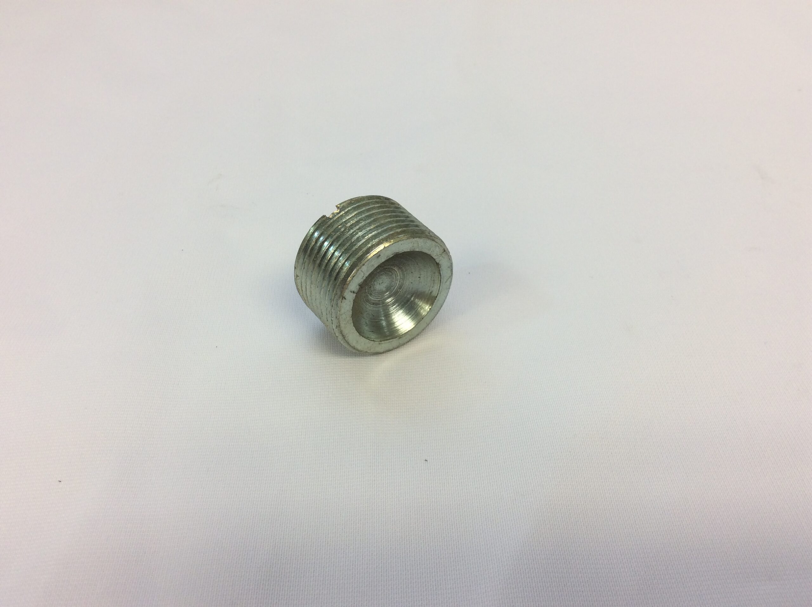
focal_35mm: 32
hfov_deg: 56.9
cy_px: 304
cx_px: 406
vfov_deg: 44.1
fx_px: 750
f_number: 2.4
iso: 40
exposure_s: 1/40
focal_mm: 3.3
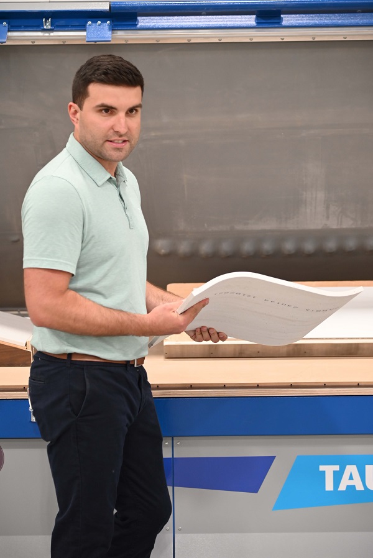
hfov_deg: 16.1
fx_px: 1319
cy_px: 279
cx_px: 186
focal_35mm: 85
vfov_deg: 23.9
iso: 1250
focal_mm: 85
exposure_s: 1/125
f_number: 4
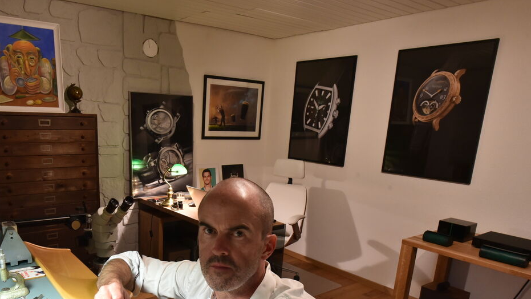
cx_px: 198
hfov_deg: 68.7
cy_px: 223
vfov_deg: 41.7
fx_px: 380
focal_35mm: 27
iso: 1000
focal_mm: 20
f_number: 10
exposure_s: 1/13
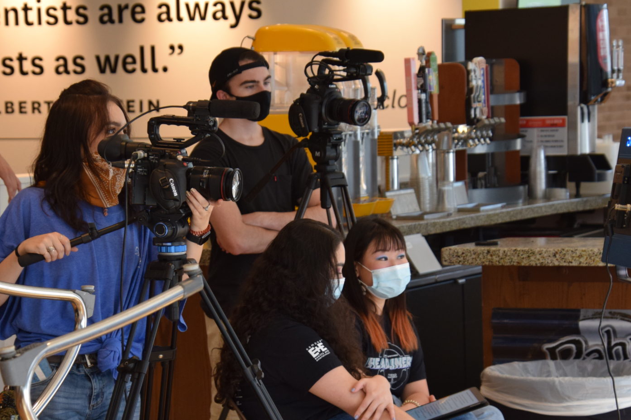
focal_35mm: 151
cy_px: 250
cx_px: 272
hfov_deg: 13.6
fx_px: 2646
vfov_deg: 9.1
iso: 800
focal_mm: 70
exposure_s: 1/160
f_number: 4.8
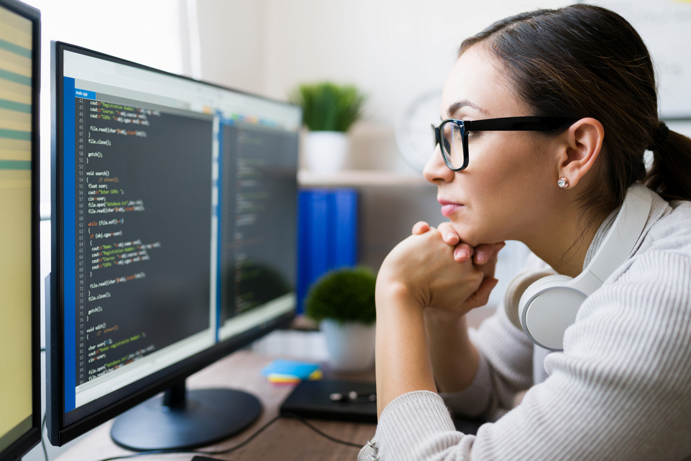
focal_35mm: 35
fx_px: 672
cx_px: 346
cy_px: 230
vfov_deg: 37.9
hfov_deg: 54.4
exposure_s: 1/125
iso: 400
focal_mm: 35
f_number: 1.8
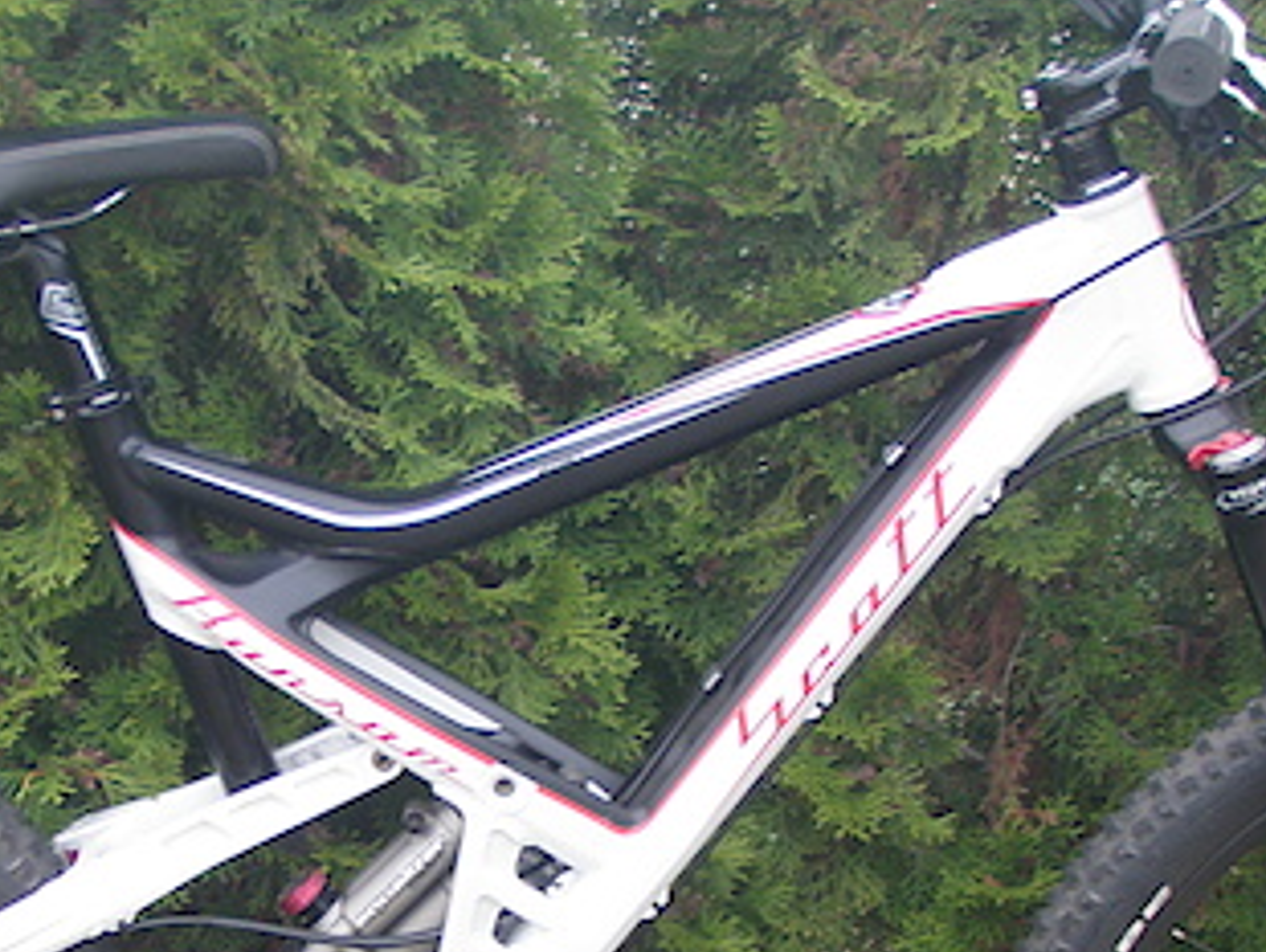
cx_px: 568
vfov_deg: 15.0
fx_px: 3587
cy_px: 838
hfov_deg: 20.0
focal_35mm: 98
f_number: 3.5
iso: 80
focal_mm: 6.7
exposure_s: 1/50
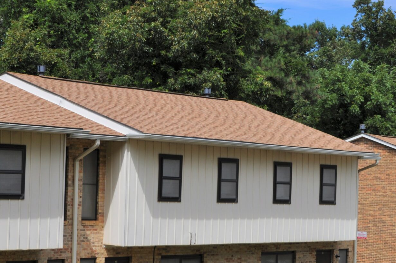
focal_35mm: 100
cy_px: 176
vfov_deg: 13.6
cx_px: 154
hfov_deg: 20.4
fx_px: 1099
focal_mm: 40
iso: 200
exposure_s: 1/500
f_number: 11
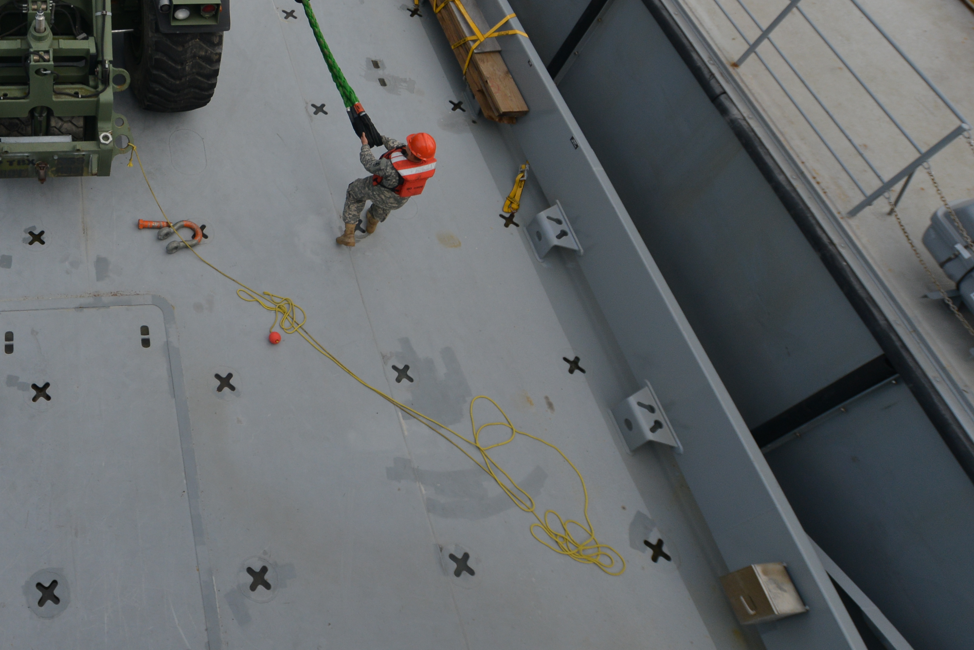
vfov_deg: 38.8
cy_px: 88
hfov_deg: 51.5
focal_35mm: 32
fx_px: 866
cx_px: 88
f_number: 5.6
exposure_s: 1/2000
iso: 250
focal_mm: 16
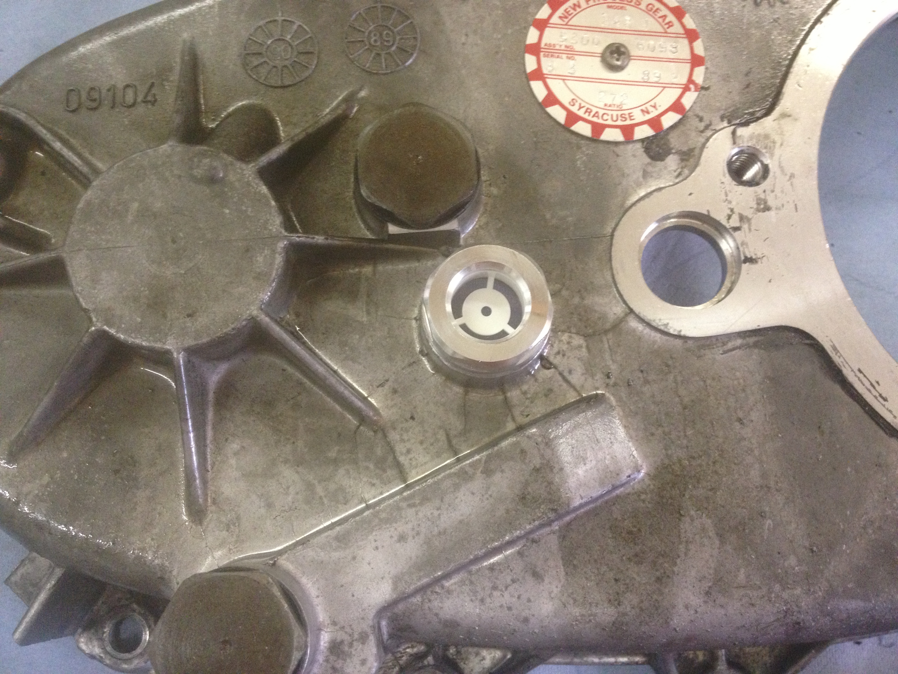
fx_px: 908
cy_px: 337
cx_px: 449
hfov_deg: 52.6
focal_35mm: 35
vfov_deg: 40.7
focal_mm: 4.28
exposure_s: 1/20
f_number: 2.4
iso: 250
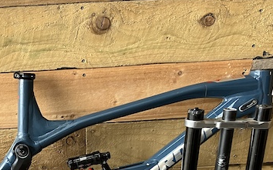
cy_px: 225
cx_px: 66
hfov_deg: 30.1
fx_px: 498
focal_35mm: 67
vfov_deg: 18.0
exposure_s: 1/71
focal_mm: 3.99
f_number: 1.8
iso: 80
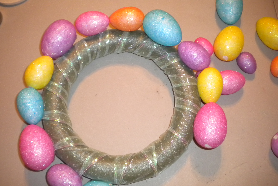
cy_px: 103
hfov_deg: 51.9
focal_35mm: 37
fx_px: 286
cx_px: 139
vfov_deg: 35.9
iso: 400
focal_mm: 6.3
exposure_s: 1/30
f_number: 3.1
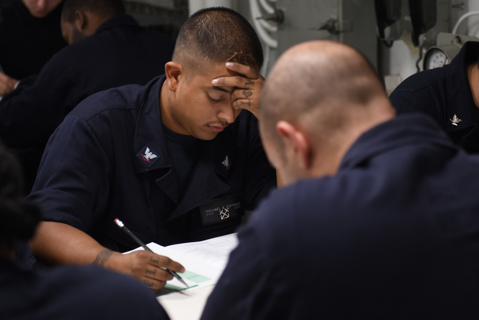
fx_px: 932
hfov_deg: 28.8
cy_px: 160
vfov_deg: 19.5
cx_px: 240
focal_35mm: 70
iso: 560
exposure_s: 1/125
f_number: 2.8
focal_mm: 70
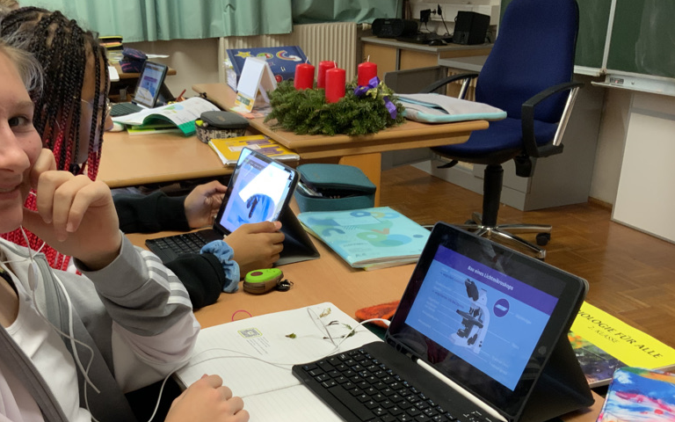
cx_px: 257
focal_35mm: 41
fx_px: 754
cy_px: 303
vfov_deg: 30.8
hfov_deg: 47.8
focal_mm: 3
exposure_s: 1/50
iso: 125
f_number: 1.8
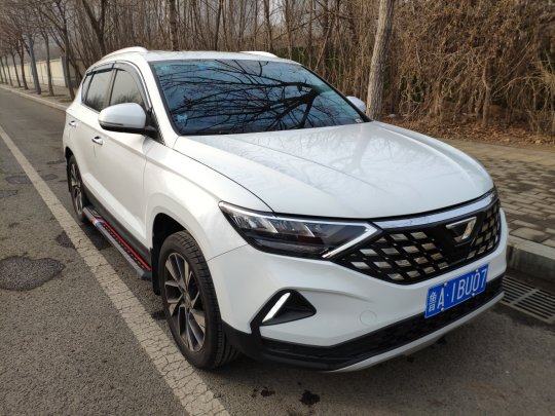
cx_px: 278
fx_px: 337
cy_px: 208
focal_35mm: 21
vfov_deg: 63.4
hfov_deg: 79.0
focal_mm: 4.22
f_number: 1.8
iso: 100
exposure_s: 1/1099
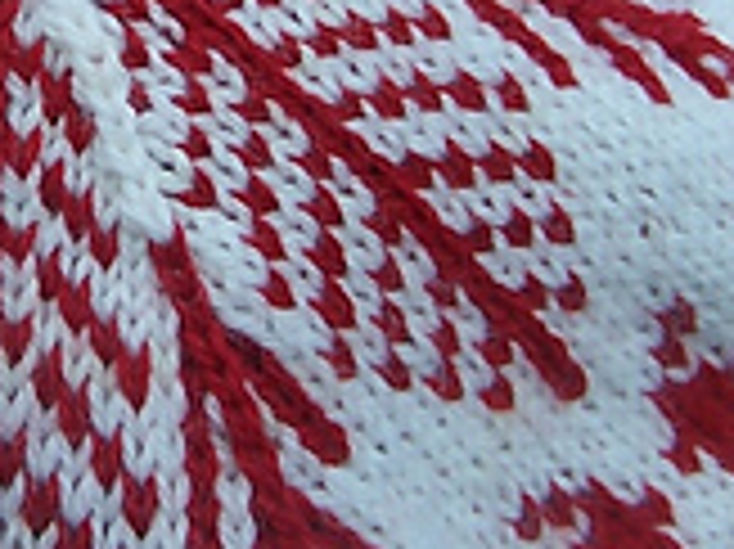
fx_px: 3157
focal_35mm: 149
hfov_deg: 13.1
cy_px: -14
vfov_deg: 9.9
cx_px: -36
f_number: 2.8
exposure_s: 1/250
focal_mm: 6.3
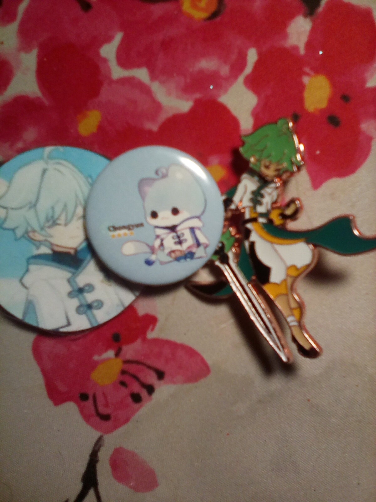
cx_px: 188
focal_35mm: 35
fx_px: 507
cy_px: 251
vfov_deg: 52.6
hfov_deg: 40.7
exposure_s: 1/50
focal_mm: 2.9
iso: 59
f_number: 2.8
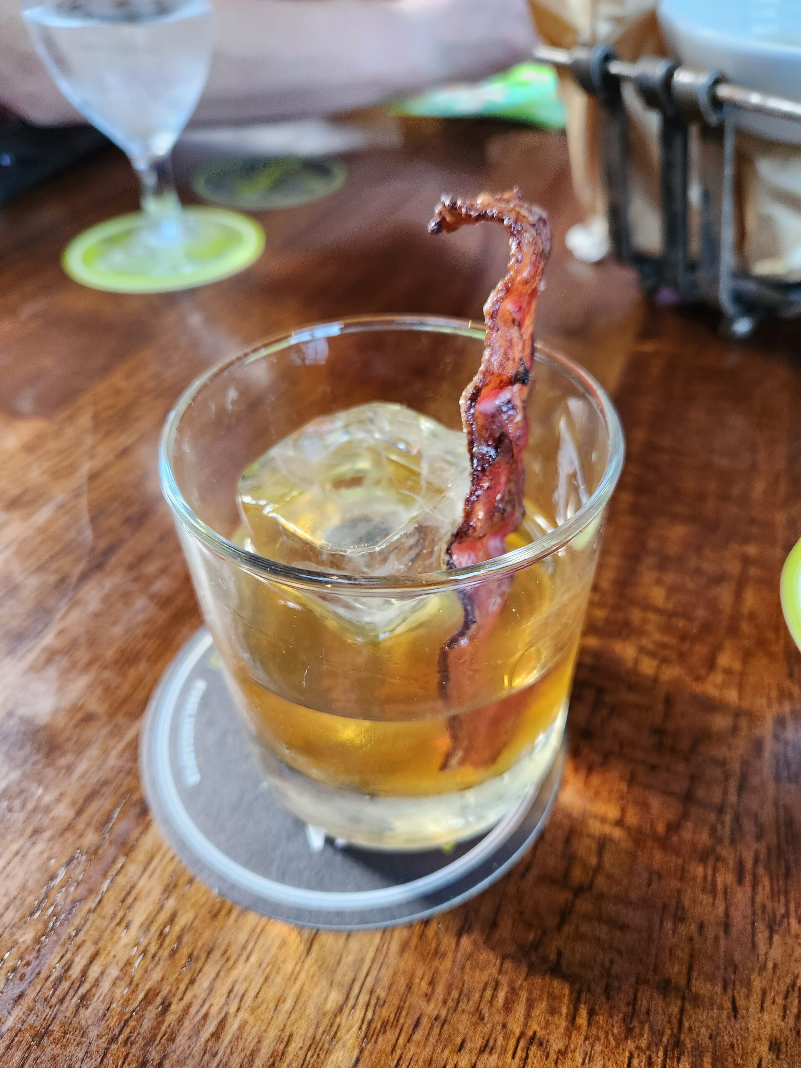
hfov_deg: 58.9
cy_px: 534
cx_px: 400
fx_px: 710
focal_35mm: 23
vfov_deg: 73.9
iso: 640
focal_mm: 5.4
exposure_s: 1/120
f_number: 1.8
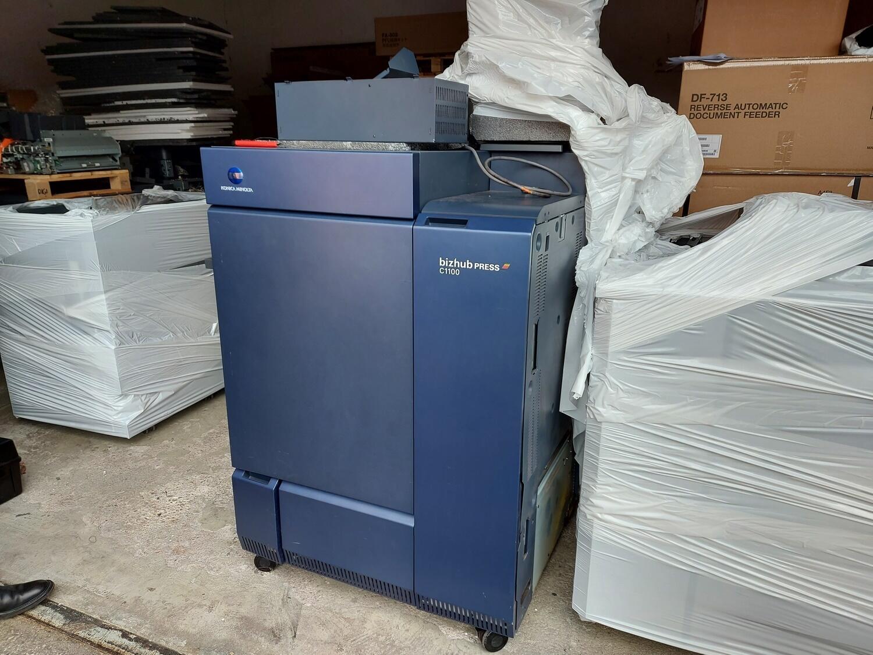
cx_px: 436
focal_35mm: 24
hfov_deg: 71.6
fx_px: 605
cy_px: 328
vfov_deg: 56.8
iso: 32
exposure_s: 1/100
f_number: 1.8
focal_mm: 5.23
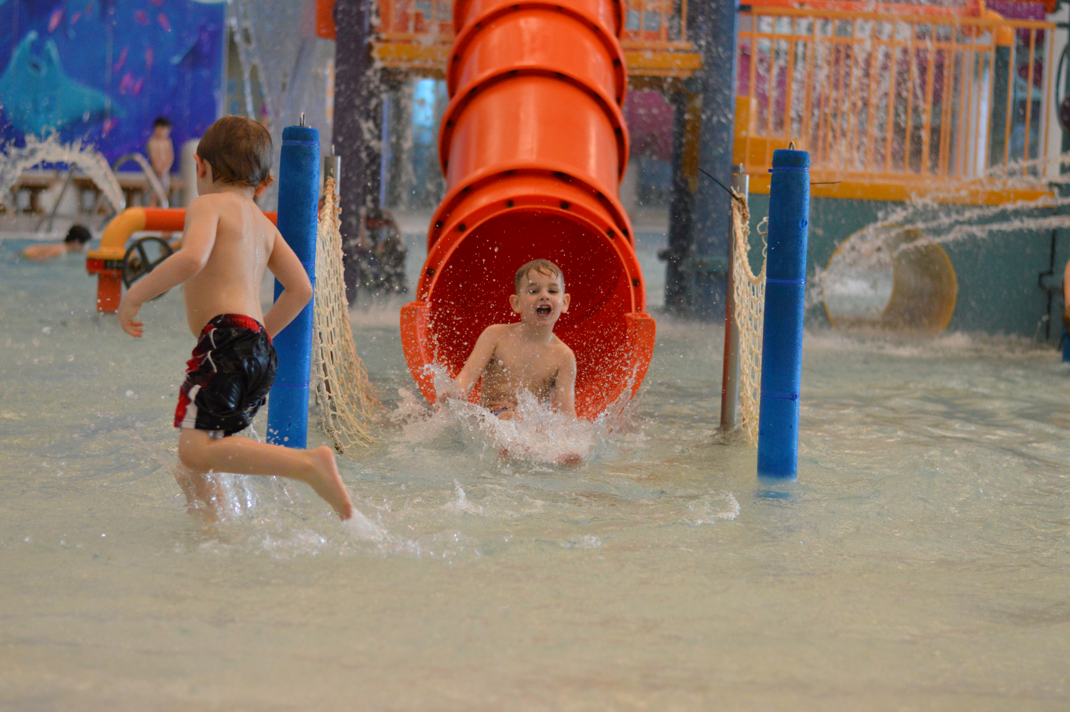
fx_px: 2227
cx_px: 535
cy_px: 356
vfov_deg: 18.1
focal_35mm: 75
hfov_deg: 27.0
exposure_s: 1/500
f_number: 2.2
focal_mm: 50
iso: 1600
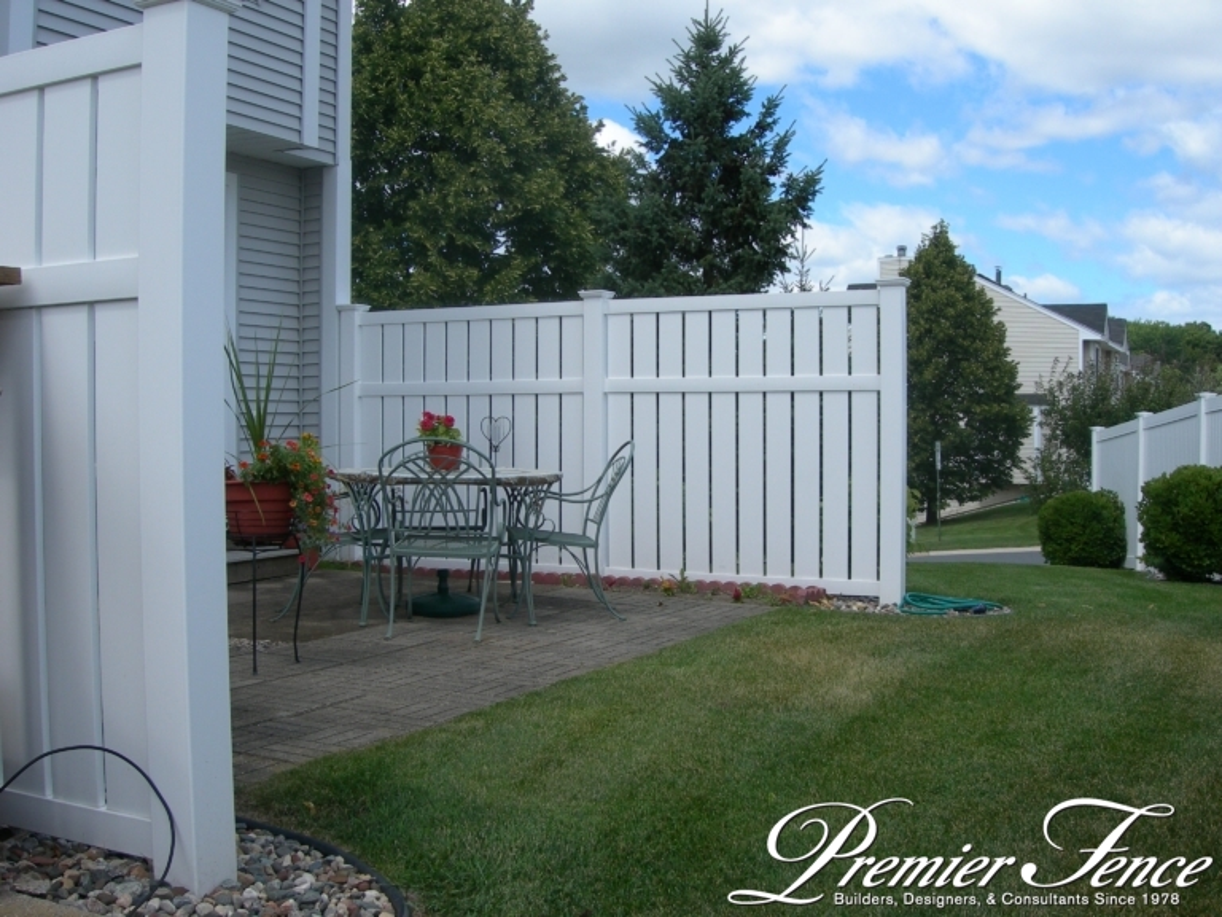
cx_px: 611
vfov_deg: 37.7
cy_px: 458
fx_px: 1341
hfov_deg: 49.0
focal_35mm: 38
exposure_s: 1/377
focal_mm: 7.8
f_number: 4.8
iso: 50
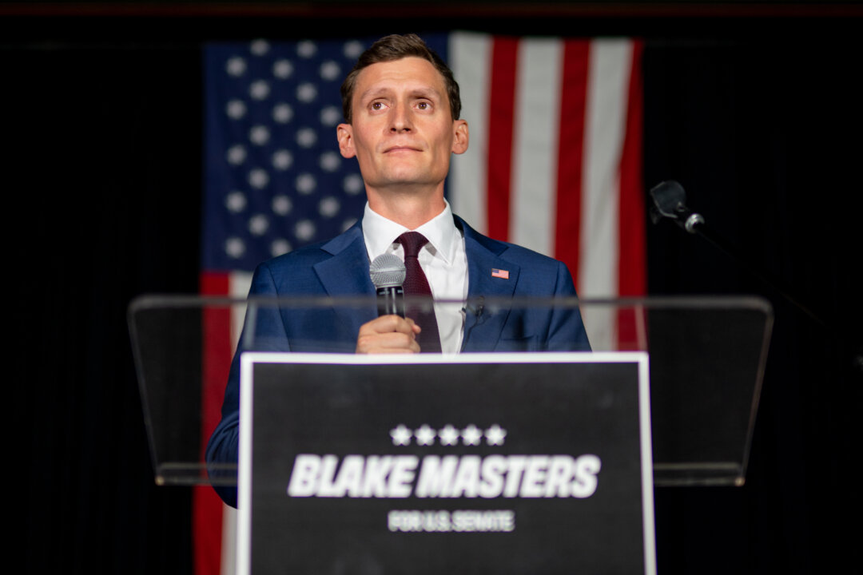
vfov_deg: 18.2
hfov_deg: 27.0
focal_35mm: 75
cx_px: 432
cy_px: 288
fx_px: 1798
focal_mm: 50
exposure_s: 1/250
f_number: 1.2
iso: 110
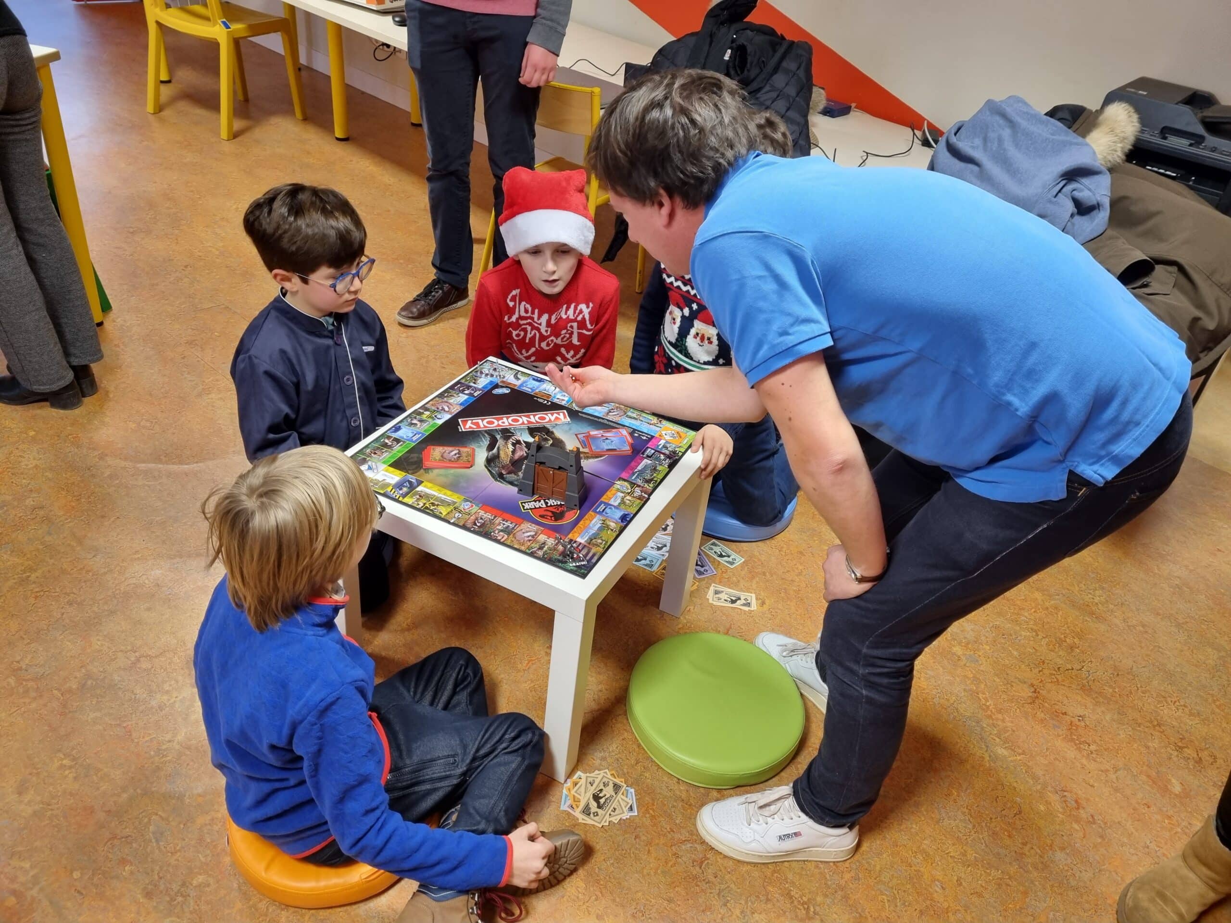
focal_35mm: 26
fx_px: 925
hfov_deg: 67.3
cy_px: 462
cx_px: 616
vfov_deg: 53.1
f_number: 1.8
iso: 200
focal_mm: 5.4
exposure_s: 1/50
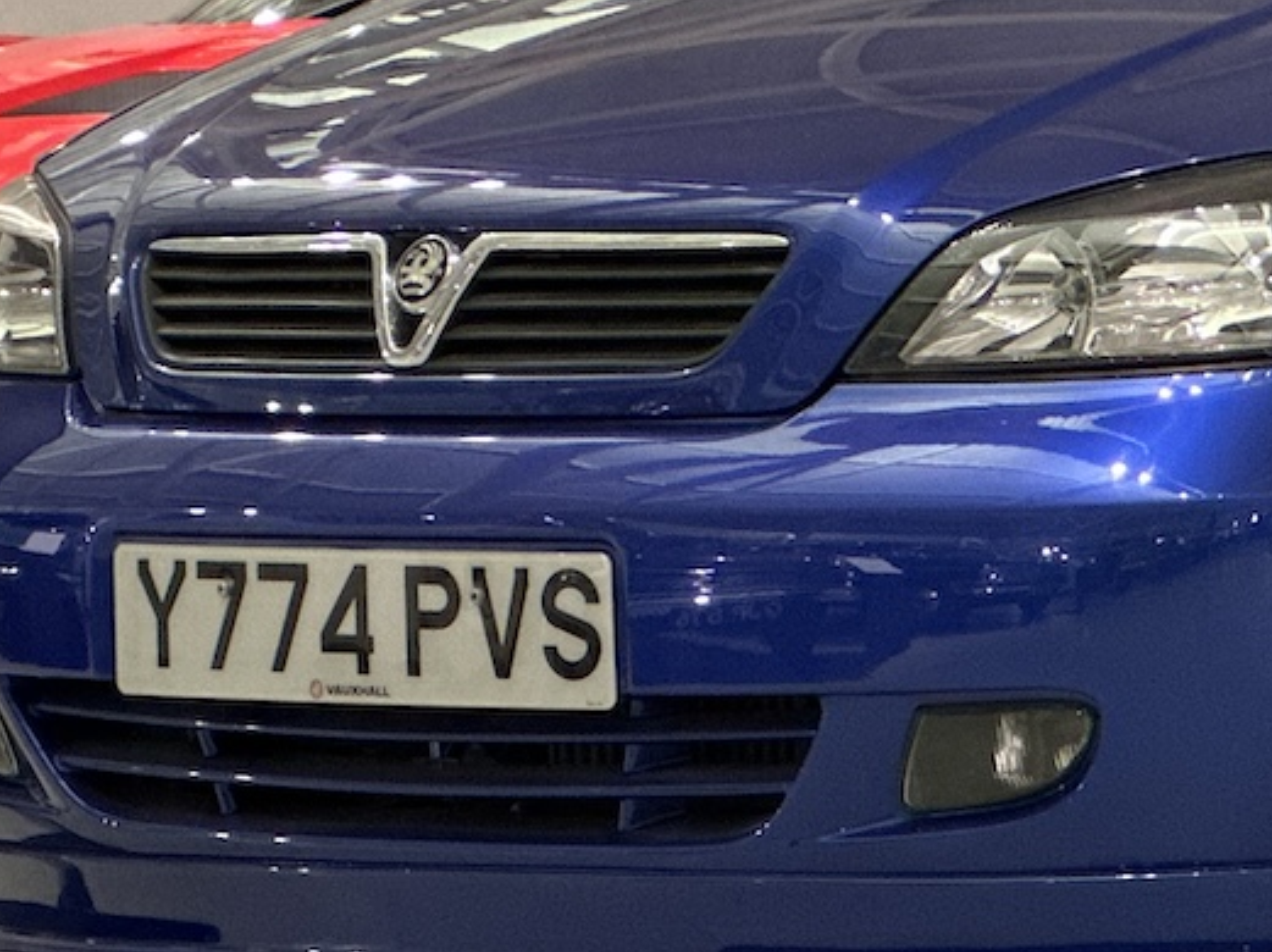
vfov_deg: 5.2
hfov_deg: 6.9
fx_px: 10429
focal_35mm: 284
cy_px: 290
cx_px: 1758
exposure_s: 1/33
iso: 400
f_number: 2.8
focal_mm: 9
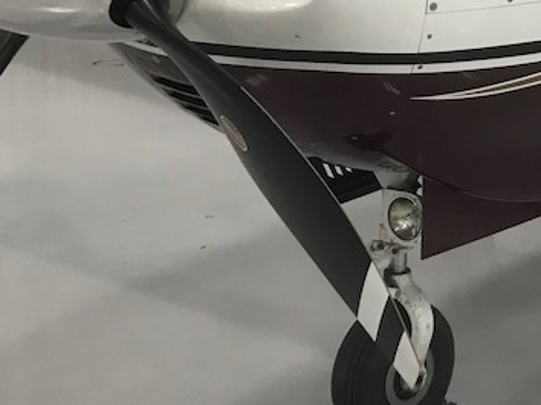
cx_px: 599
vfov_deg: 17.5
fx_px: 1265
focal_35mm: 81
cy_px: -55
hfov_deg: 22.7
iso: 25
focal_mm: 3.99
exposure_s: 1/30
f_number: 1.8
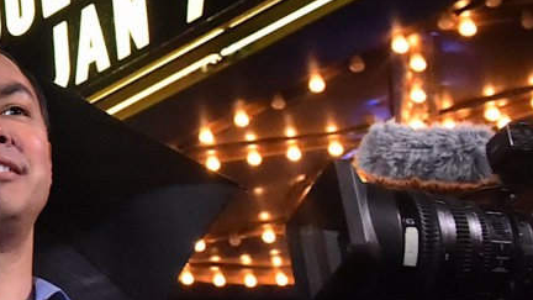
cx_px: -384
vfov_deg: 9.7
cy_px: -39
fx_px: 1752
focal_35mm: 124
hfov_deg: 15.3
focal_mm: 32
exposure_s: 1/400
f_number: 9
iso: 25600
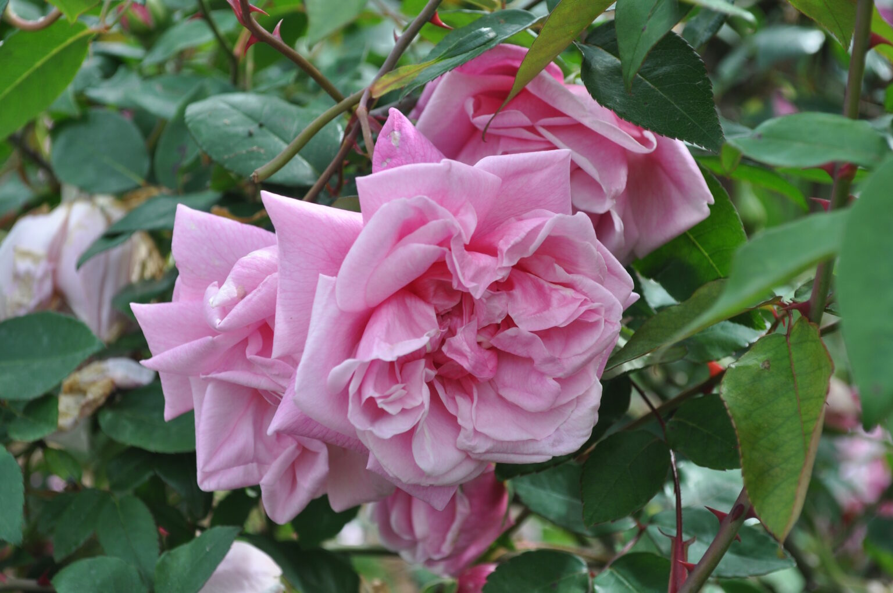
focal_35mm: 82
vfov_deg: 16.5
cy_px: 296
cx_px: 446
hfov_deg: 24.6
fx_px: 2044
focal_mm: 55
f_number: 8
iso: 200
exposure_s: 1/200
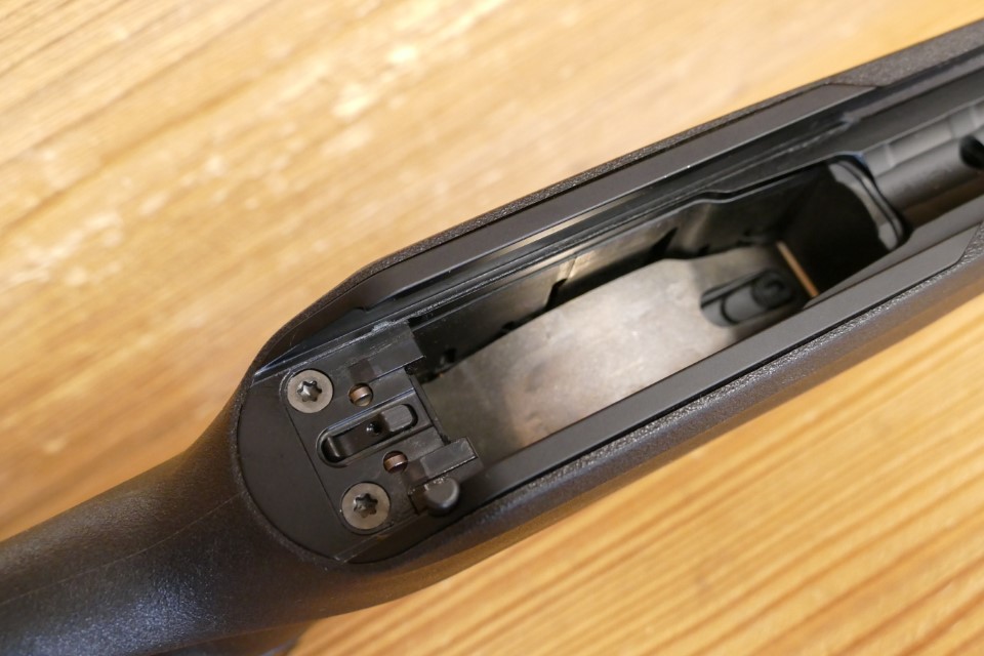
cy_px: 328
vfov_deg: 35.1
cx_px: 492
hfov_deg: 50.7
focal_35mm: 38
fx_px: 1039
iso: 1600
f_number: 3.1
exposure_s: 1/60
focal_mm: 13.7
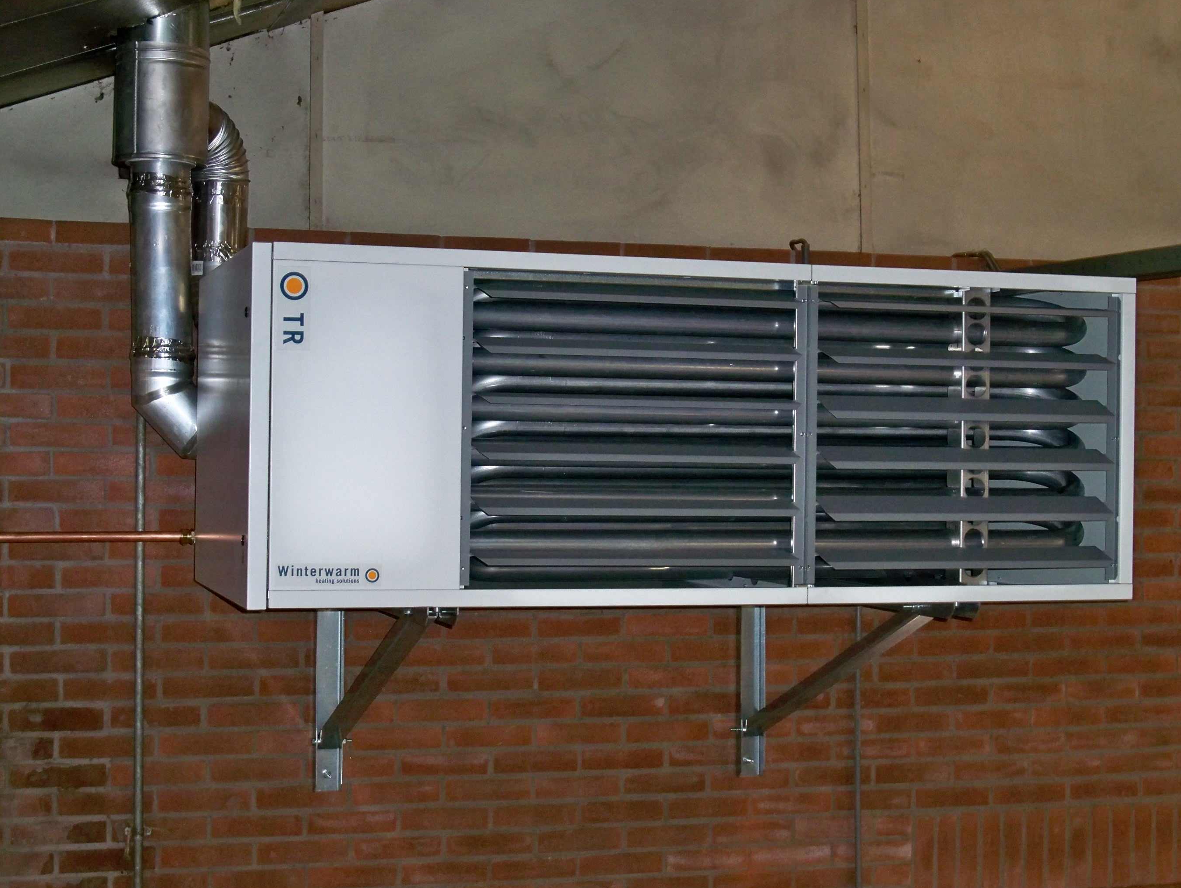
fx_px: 2117
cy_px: 434
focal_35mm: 62
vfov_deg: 23.7
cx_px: 620
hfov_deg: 31.2
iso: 200
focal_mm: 10.5
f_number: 4
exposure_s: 1/30
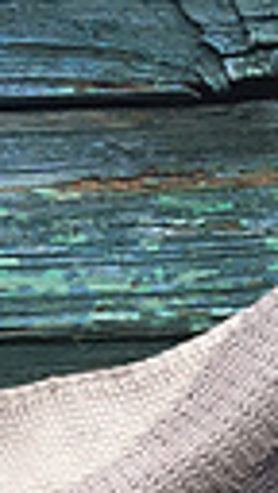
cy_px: 786
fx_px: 1612
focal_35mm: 123
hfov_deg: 9.8
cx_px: -17
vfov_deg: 15.7
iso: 32
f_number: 2.2
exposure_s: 1/30
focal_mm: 4.15
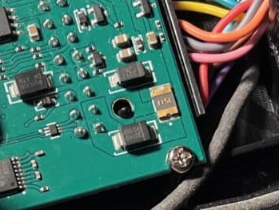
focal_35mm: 143
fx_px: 1153
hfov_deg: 13.8
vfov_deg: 10.2
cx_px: 163
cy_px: 248
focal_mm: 5.7
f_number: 1.5
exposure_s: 1/115
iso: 125
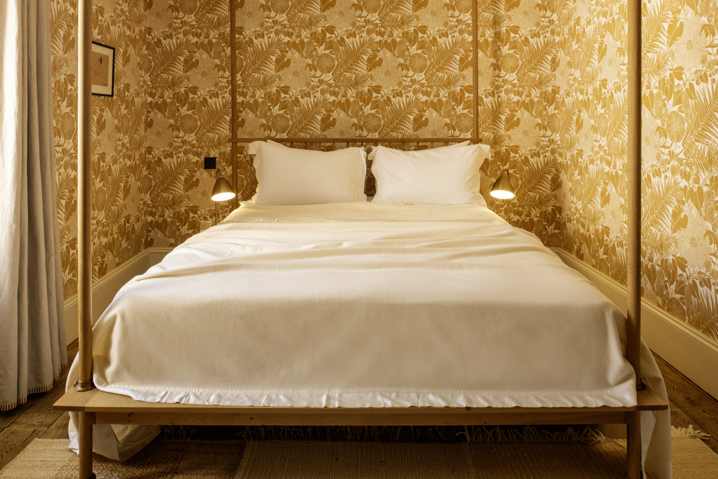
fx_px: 479
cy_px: 240
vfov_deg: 53.1
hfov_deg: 73.7
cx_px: 359
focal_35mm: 24
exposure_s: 1/6
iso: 500
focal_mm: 24
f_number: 13
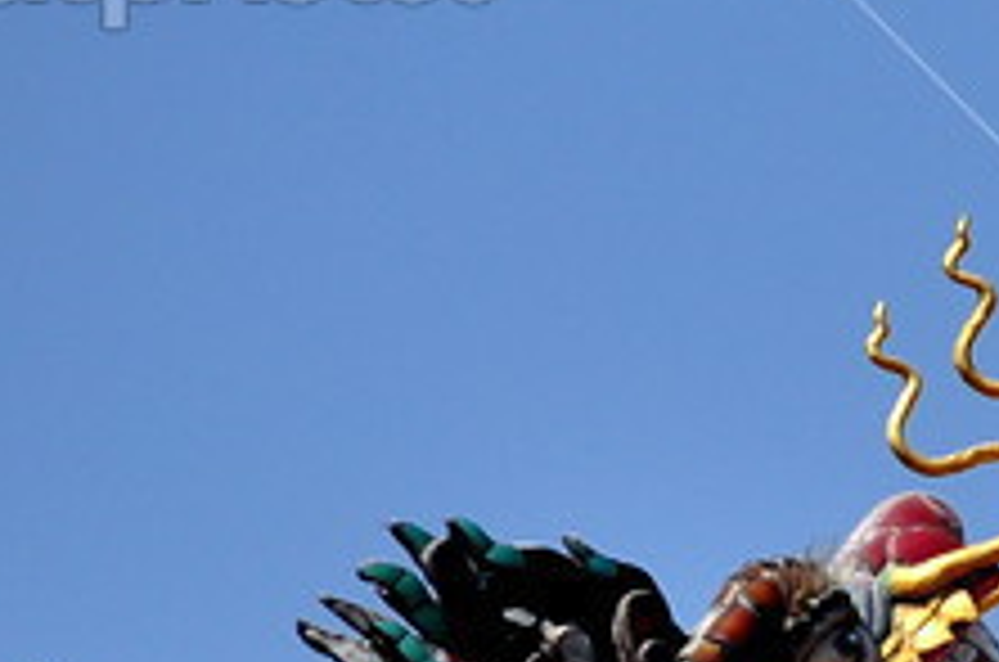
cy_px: 851
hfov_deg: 1.5
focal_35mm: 1385
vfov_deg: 1.0
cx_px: 1701
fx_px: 38351
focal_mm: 200
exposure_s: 1/1600
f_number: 5.6
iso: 200
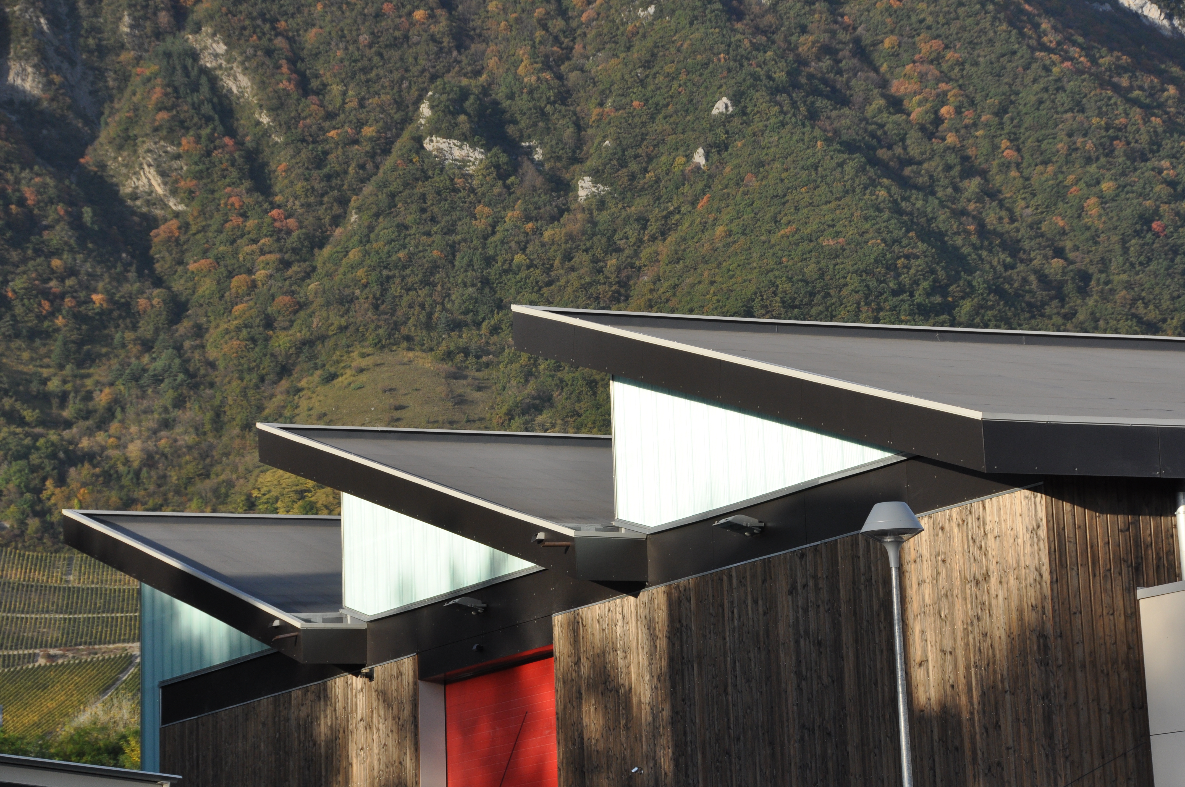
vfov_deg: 12.1
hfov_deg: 18.2
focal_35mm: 112
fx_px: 3699
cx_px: 592
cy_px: 394
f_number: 11
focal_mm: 75
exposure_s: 1/400
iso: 400
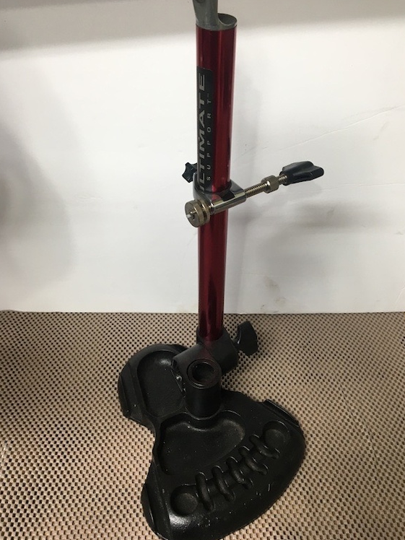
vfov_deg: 58.3
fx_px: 484
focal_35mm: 31
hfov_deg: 45.4
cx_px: 208
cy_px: 256
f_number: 2.2
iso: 50
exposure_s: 1/30
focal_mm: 4.15
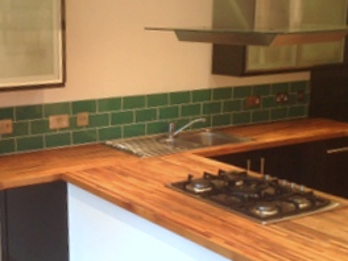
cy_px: 146
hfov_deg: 31.5
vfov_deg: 24.4
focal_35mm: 60
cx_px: 80
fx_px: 603
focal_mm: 4.12
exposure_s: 1/20
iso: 80
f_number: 2.4
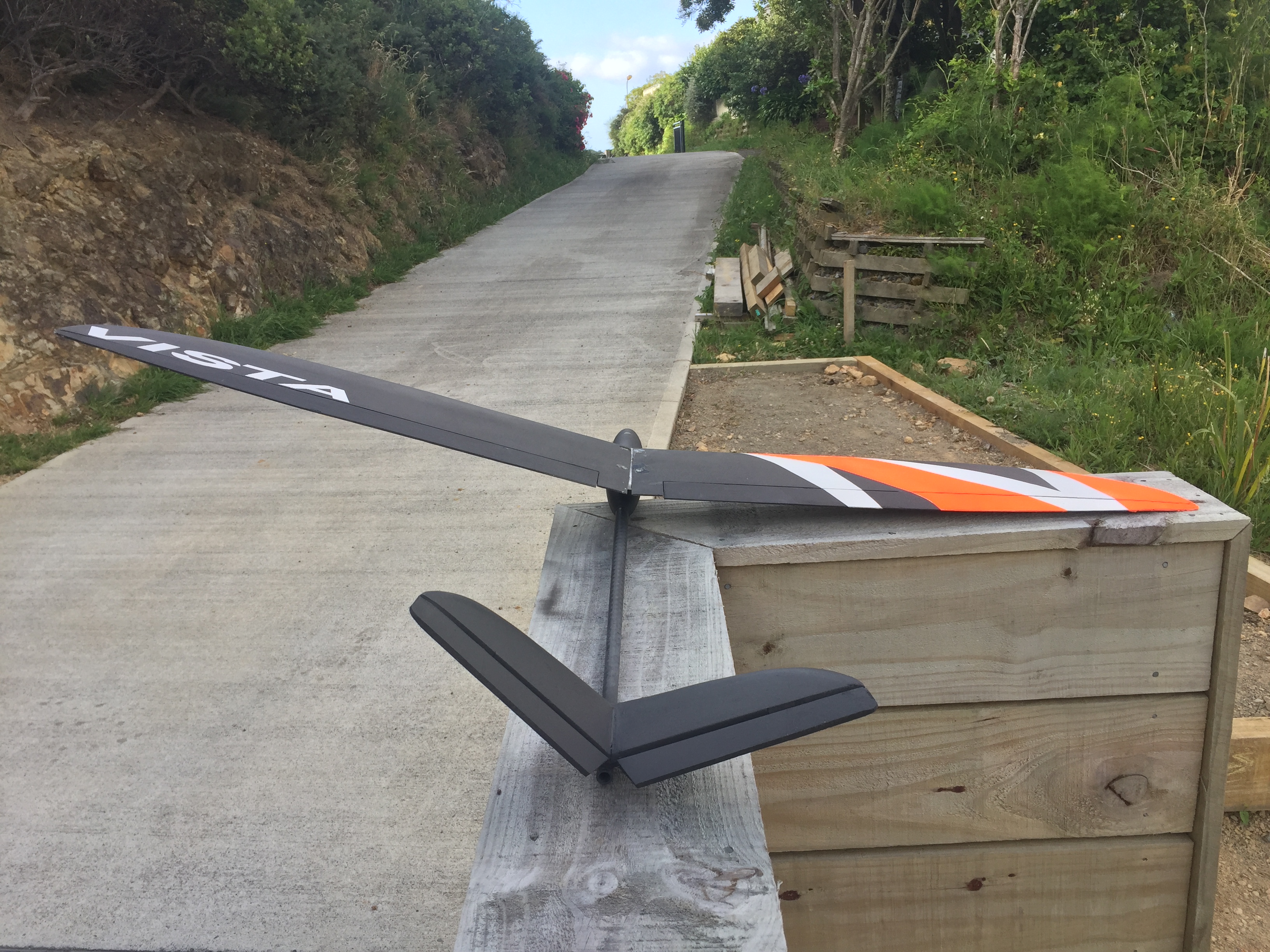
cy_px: 476
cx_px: 635
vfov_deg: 48.2
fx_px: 1064
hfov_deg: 61.7
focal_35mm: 29
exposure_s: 1/430
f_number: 2.2
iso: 32
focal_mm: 4.15
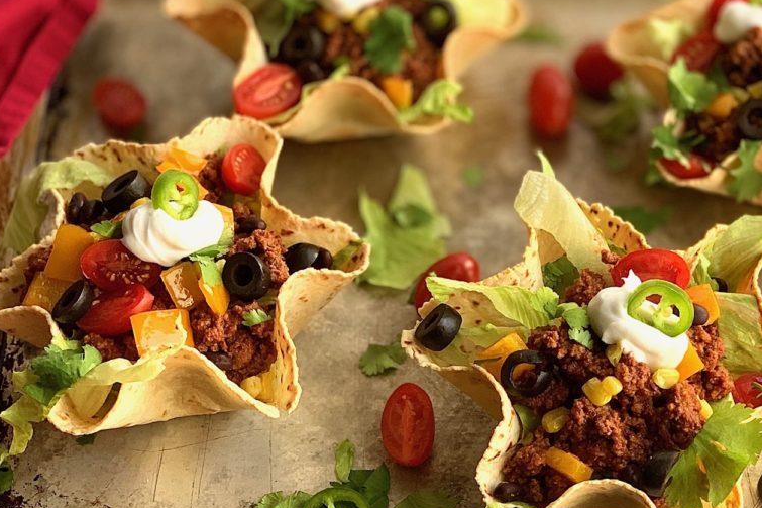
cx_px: 375
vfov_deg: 24.6
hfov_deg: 36.3
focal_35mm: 55
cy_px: 262
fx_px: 1164
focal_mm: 6
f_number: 2.4
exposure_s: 1/122
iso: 80
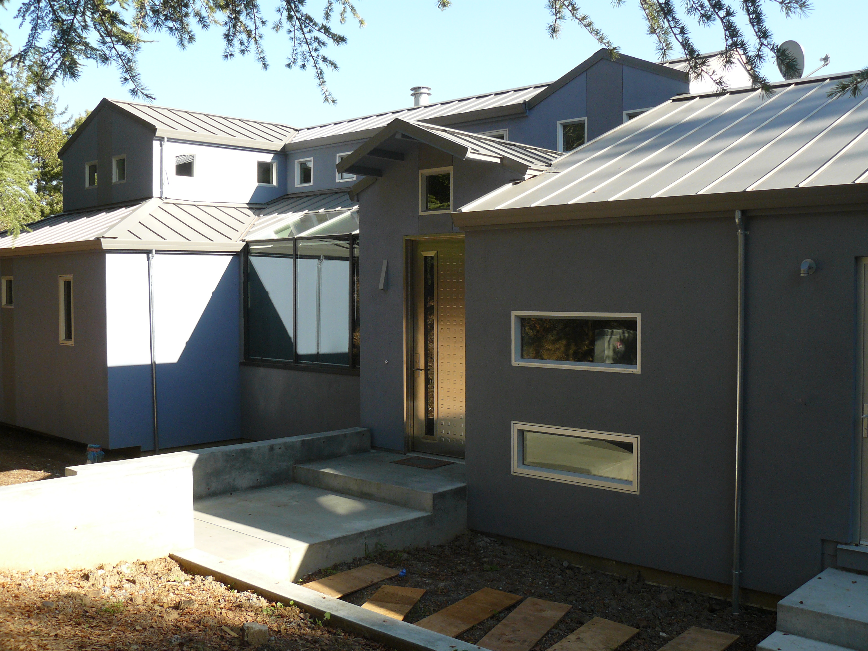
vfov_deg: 38.7
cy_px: 326
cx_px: 434
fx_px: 928
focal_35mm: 37
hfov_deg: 50.1
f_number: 4
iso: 100
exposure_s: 1/250
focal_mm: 6.2
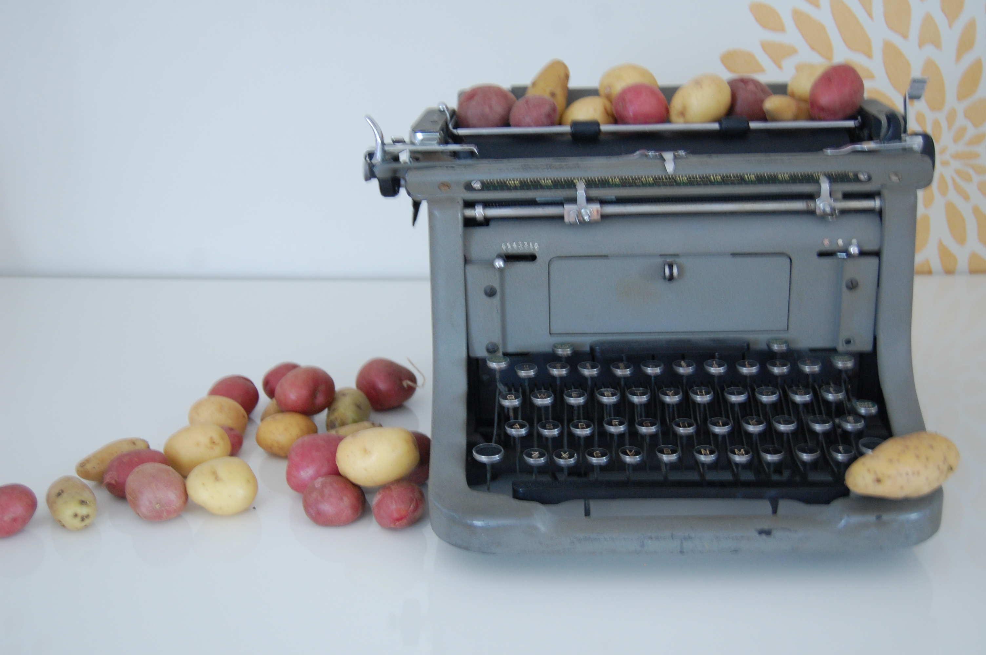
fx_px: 1149
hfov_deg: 46.4
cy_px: 328
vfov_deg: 31.8
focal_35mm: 42
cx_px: 493
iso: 800
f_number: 4.2
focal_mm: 28
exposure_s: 1/6
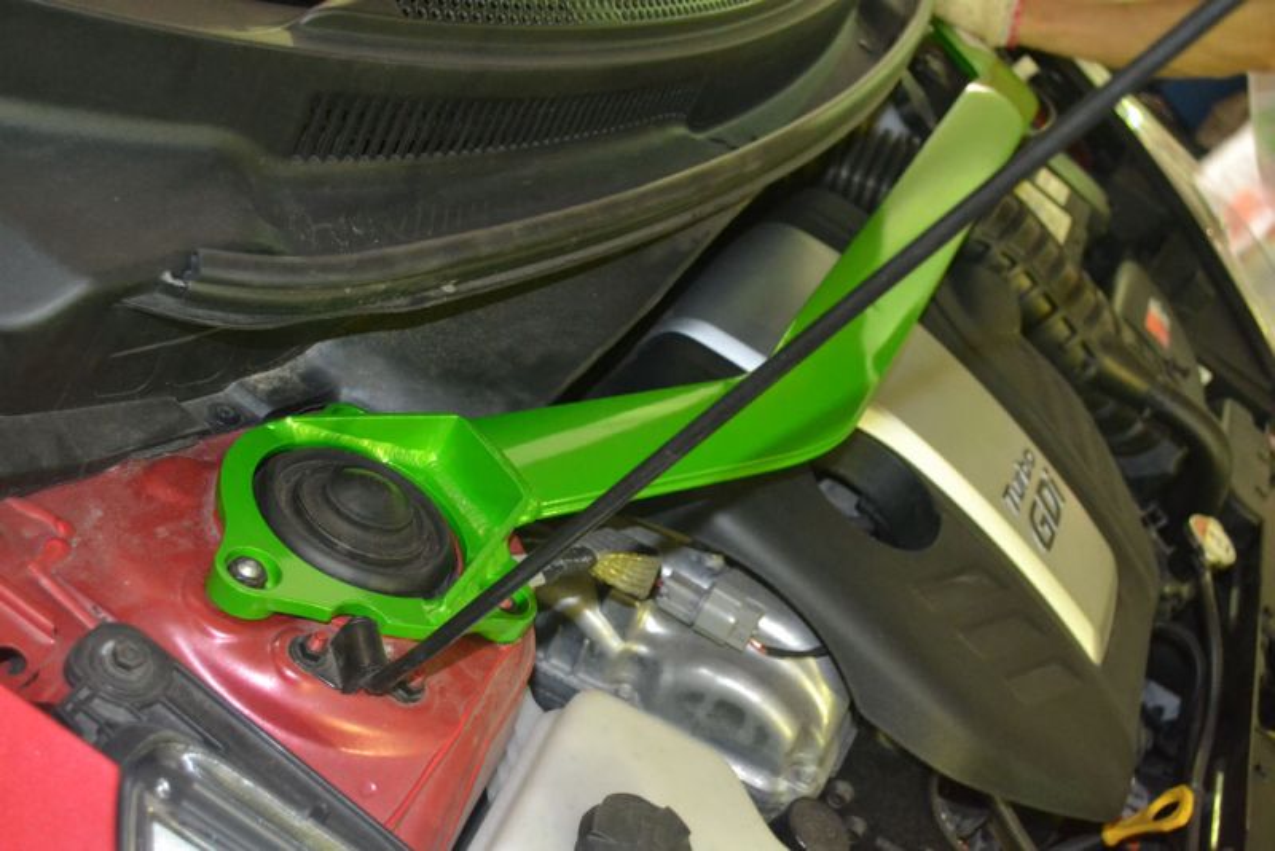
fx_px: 1594
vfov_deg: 29.9
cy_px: 426
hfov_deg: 43.6
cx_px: 638
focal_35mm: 45
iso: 2500
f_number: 4.5
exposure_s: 1/15
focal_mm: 30
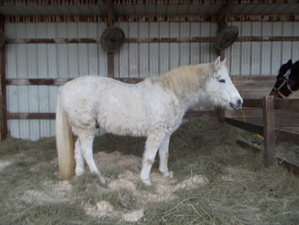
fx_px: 225
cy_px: 112
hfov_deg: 67.3
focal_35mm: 26
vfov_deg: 53.1
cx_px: 150
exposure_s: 1/100
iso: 80
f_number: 3.2
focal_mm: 4.6
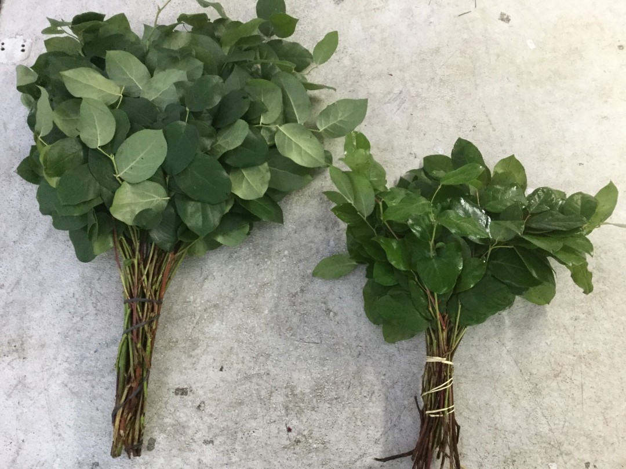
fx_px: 561
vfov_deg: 45.4
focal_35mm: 31
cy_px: 234
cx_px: 313
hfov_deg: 58.4
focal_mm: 3.3
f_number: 2.4
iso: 200
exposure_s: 1/30
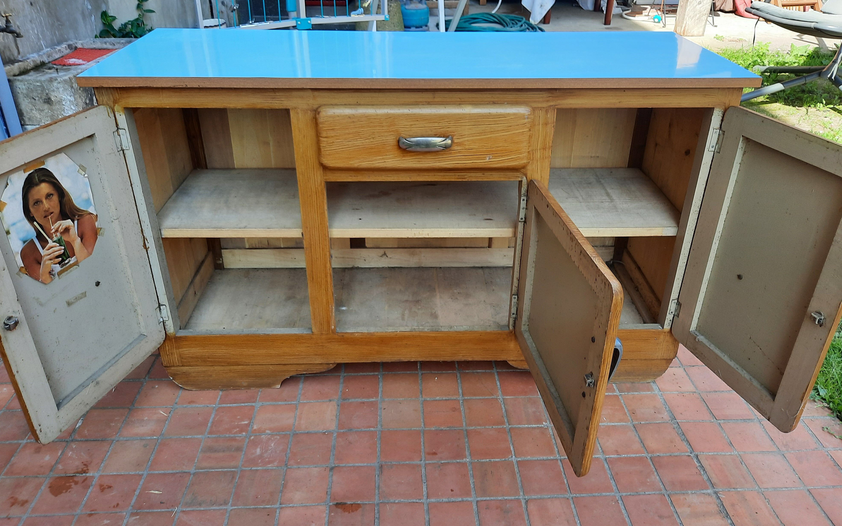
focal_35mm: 27
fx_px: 620
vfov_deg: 45.9
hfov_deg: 68.4
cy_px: 226
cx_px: 425
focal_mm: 4.6
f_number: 2
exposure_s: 1/100
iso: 40
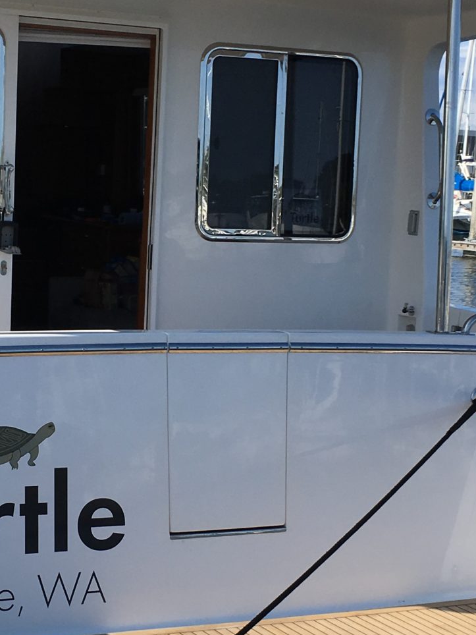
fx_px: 1412
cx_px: 105
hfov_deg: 19.0
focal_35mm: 77
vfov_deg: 25.3
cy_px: 368
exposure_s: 1/2137
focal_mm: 4.15
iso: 25
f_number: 2.2
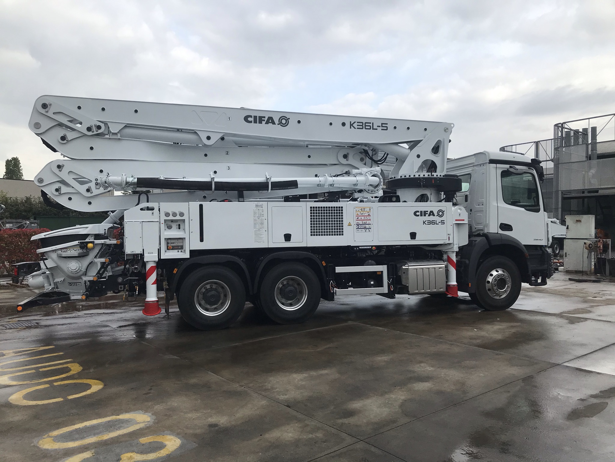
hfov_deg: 63.4
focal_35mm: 28
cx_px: 308
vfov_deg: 49.7
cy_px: 231
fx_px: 497
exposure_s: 1/1244
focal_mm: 3.99
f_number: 1.8
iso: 20
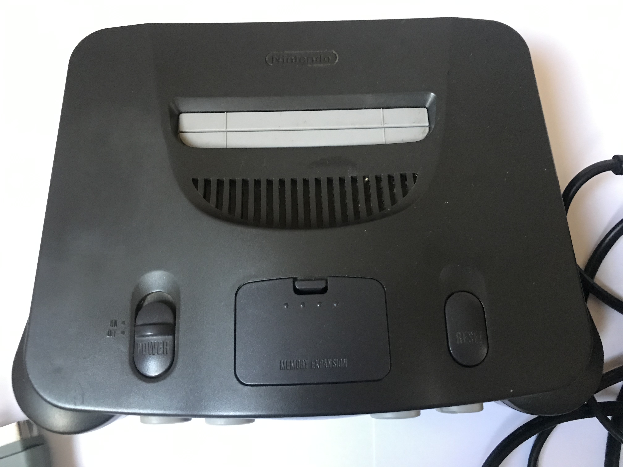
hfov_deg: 63.4
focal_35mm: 28
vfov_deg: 49.7
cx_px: 312
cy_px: 234
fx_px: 504
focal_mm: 3.99
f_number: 1.8
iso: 100
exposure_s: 1/13
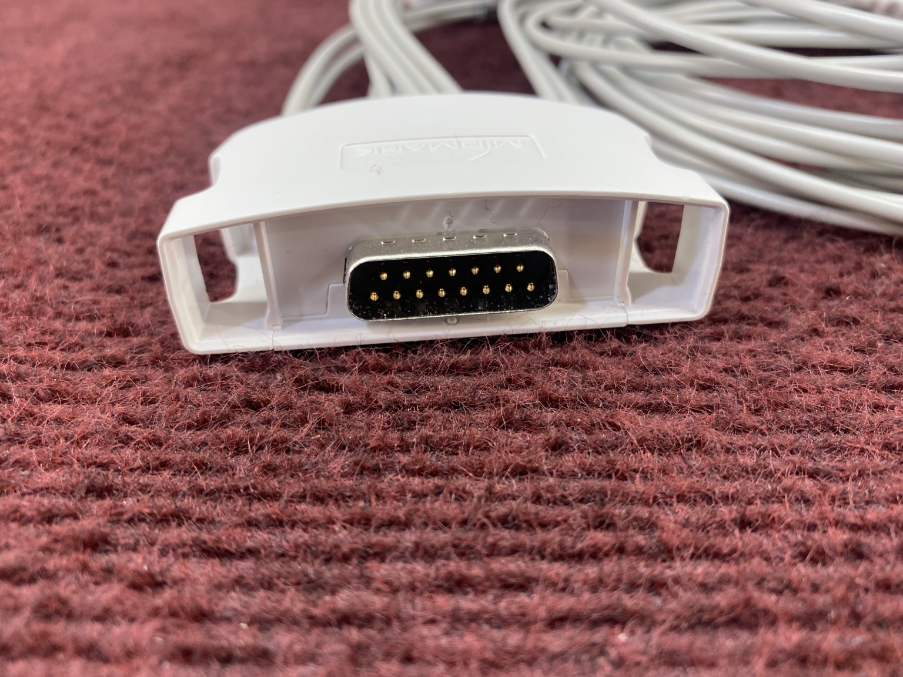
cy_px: 338
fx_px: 678
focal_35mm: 26
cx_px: 452
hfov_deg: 67.3
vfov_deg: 53.1
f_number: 1.8
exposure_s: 1/120
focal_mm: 4.25
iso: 125
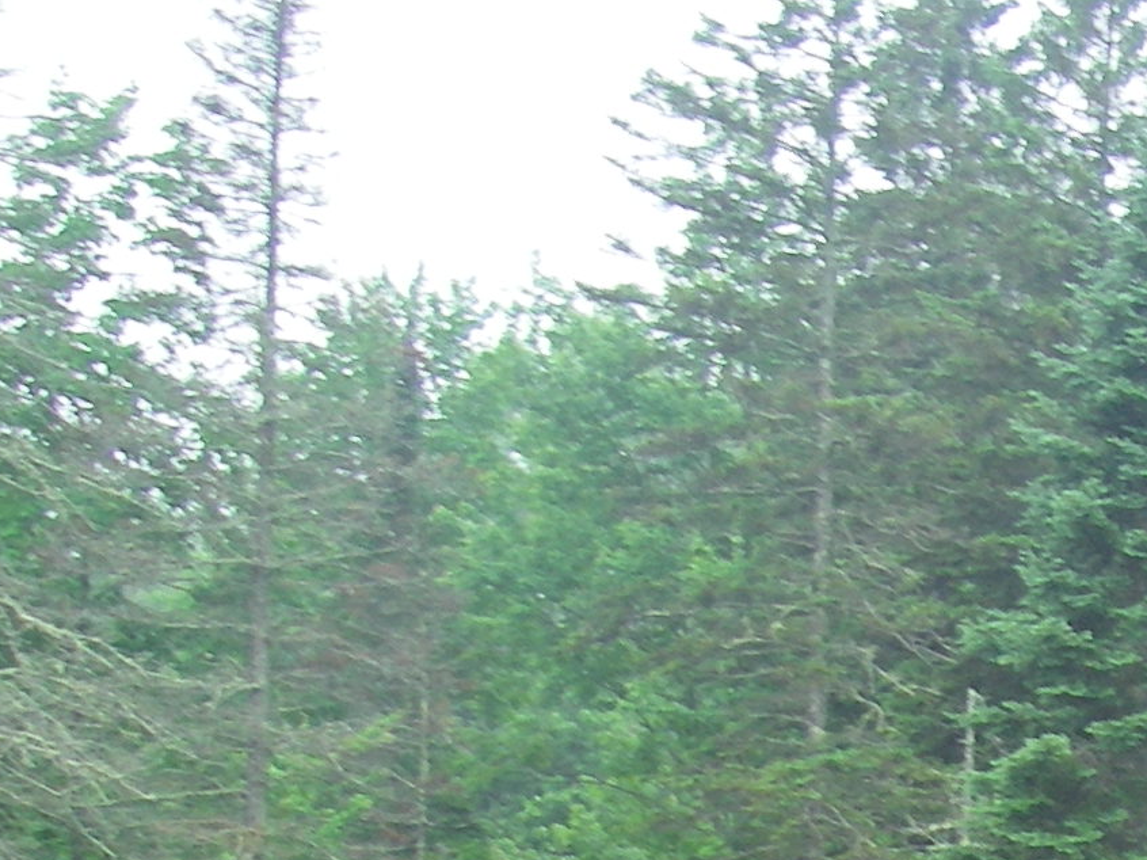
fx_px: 4571
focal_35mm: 138
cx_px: 1887
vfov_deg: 10.4
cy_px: 1279
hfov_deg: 13.2
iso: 64
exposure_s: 1/50
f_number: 3.3
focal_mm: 6.3
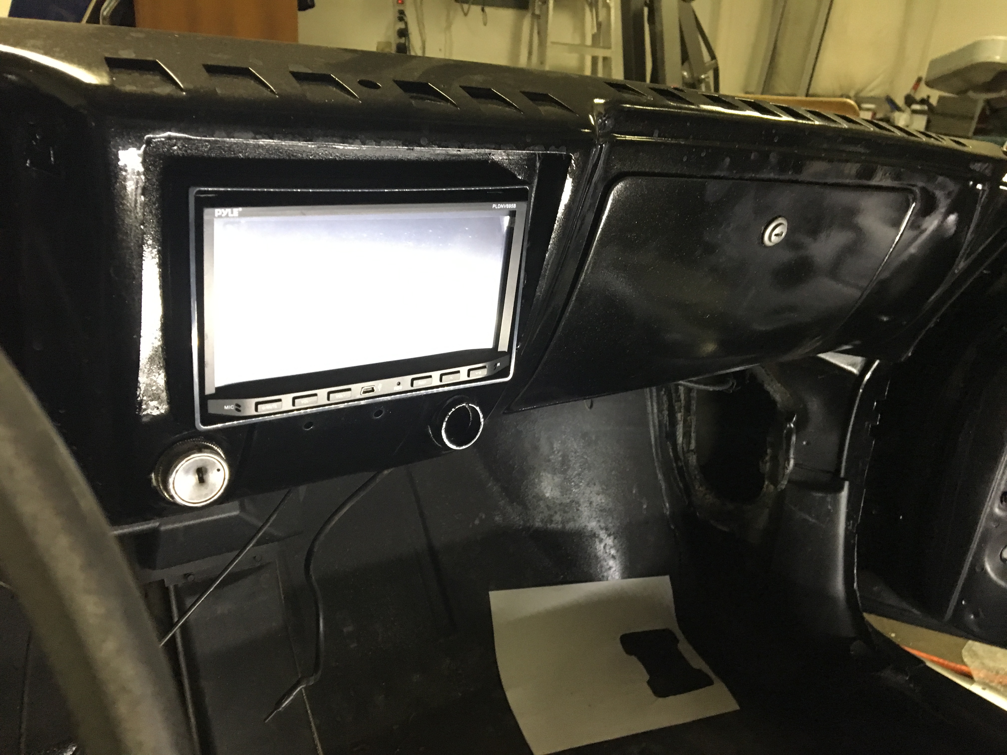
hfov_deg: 61.7
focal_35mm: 29
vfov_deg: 48.2
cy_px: 378
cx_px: 504
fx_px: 844
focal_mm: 4.15
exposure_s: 1/30
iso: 200
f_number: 2.2
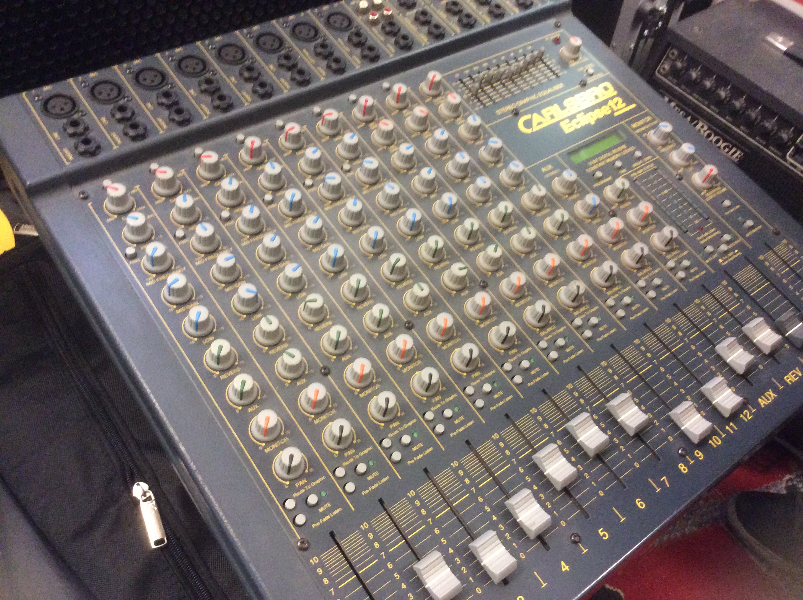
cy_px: 300
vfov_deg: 44.1
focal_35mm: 32
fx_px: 741
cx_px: 402
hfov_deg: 56.9
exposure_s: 1/17
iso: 320
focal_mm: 3.3
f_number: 2.4
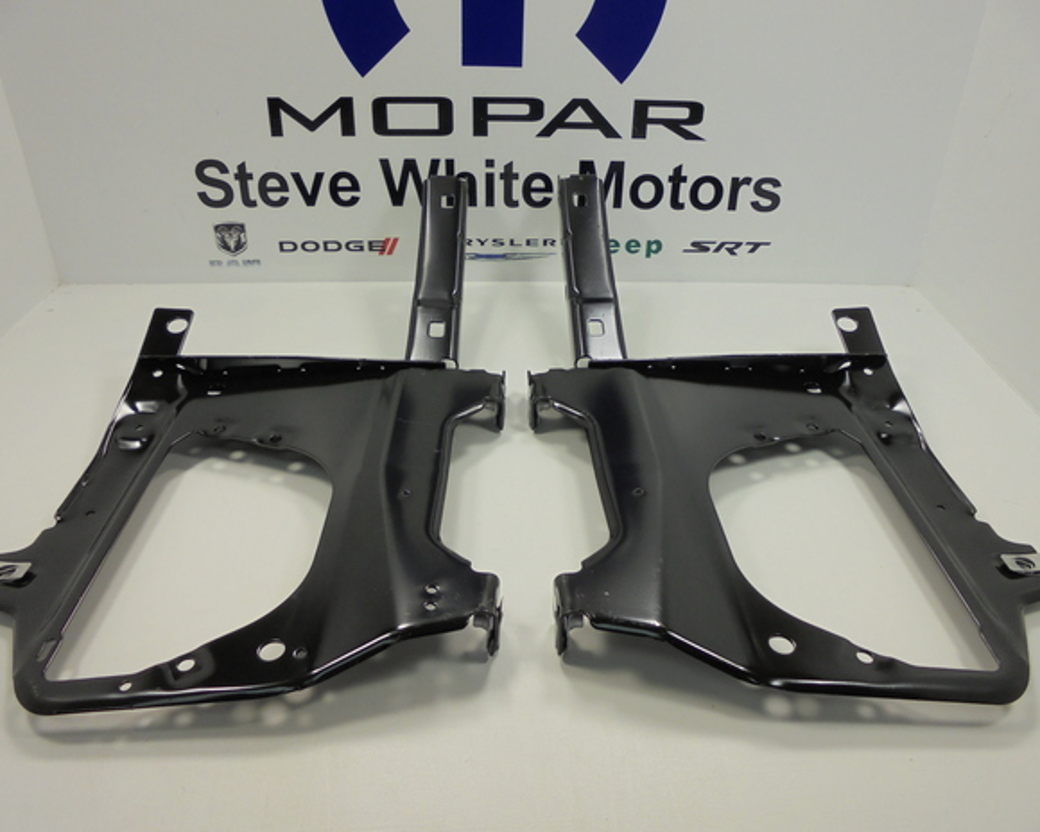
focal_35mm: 28
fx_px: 862
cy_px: 412
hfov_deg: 62.2
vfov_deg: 51.5
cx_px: 518
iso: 100
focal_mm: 4.6
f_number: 3.5
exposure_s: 1/125
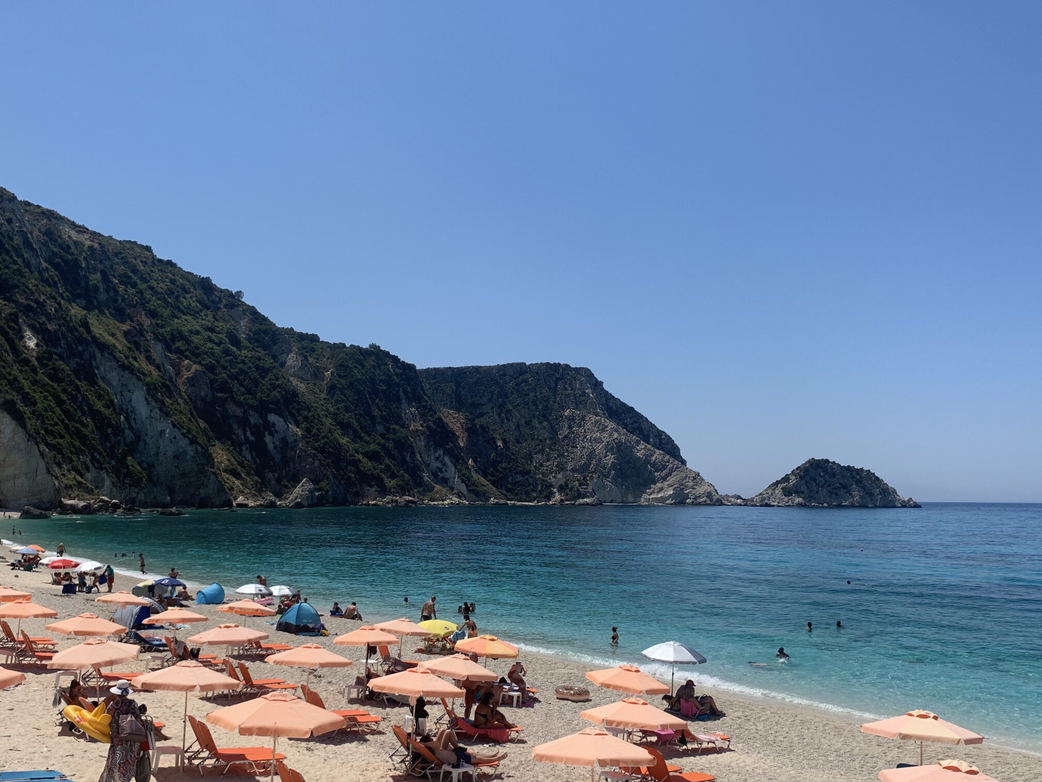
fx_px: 993
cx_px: 537
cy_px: 427
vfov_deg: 42.9
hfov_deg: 55.3
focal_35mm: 33
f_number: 1.8
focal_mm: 4.25
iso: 25
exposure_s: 1/4464
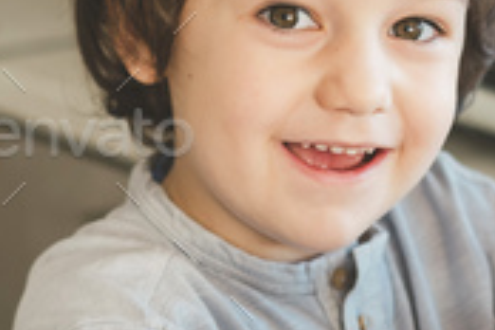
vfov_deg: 7.6
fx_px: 2475
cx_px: 484
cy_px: 269
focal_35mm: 180
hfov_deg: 11.3
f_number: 2.2
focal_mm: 35
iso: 200
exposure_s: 1/125
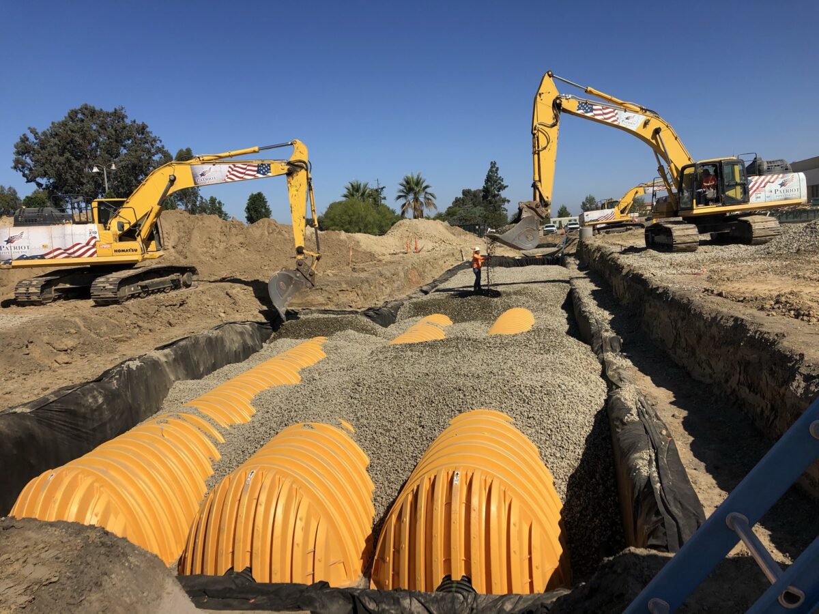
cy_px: 307
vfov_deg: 49.7
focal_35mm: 28
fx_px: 662
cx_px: 410
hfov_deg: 63.4
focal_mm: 3.99
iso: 20
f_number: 1.8
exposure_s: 1/3205
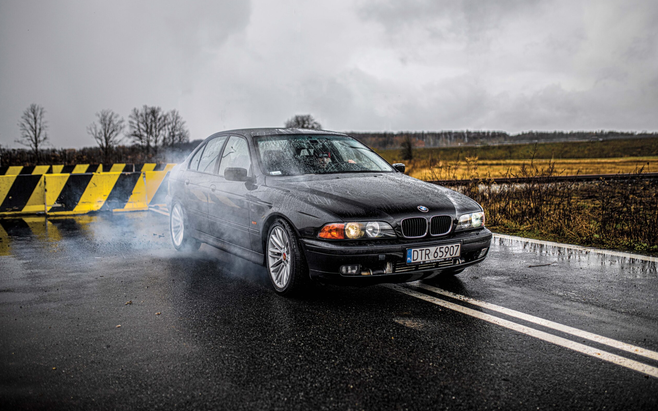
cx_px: 329
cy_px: 193
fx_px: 646
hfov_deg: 54.0
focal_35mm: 36
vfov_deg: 35.3
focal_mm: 35
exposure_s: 1/800
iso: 64
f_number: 1.4
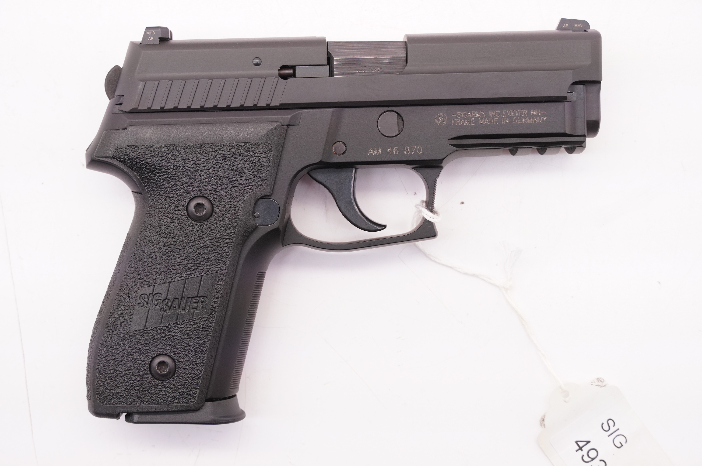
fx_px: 1198
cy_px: 233
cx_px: 351
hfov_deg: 32.7
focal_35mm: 62
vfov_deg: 22.0
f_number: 6.3
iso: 500
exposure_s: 1/80
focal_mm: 41
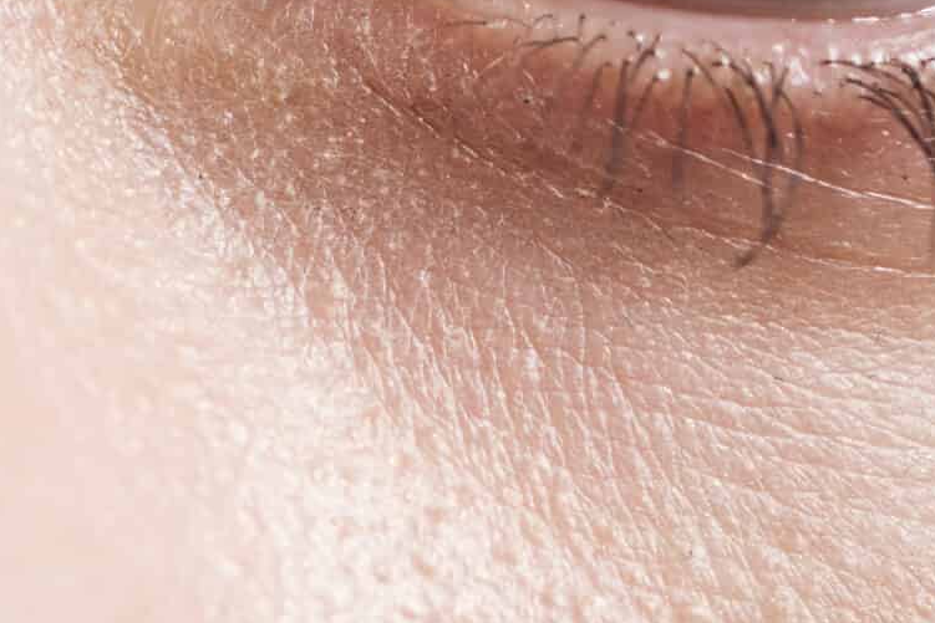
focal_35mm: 358
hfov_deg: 5.7
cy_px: -262
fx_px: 9299
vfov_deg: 3.8
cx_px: 931
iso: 125
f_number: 9
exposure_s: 1/160
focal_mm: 105
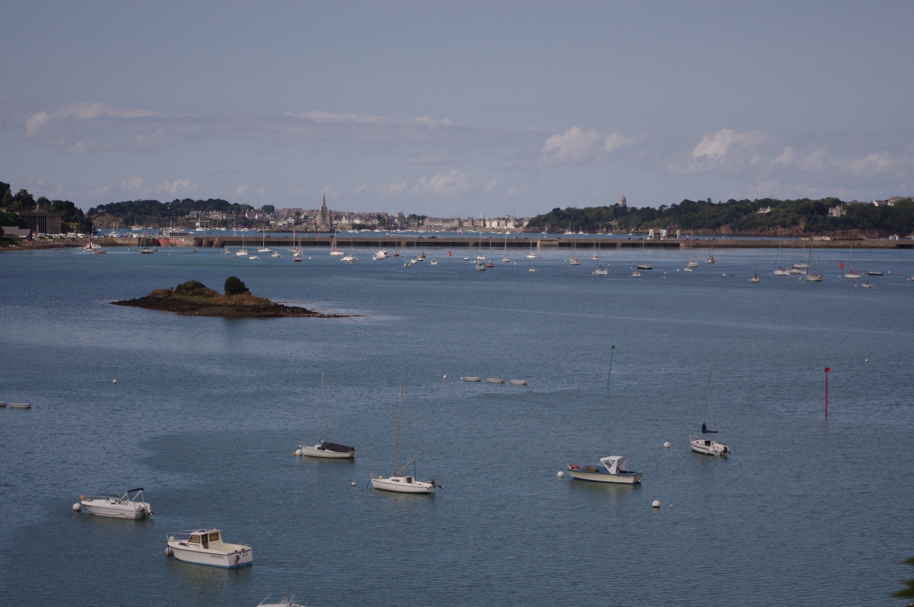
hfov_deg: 24.8
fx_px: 2079
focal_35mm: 82
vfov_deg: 16.6
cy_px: 304
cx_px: 457
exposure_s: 1/2500
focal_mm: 55
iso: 400
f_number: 5.6
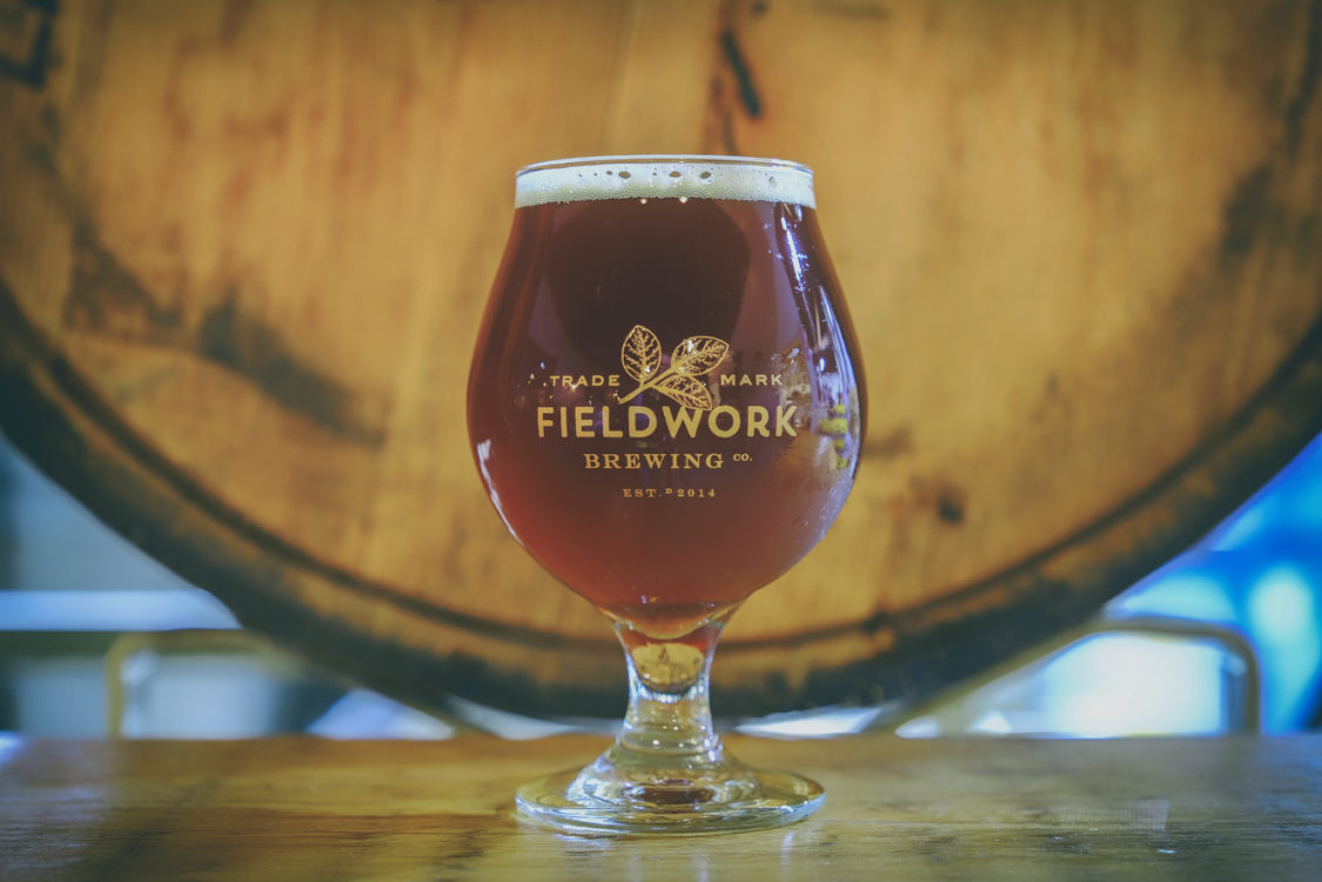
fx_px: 2130
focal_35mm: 58
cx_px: 661
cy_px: 441
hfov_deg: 34.5
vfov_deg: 23.4
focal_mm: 38.8
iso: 800
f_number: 2.8
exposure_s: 1/2
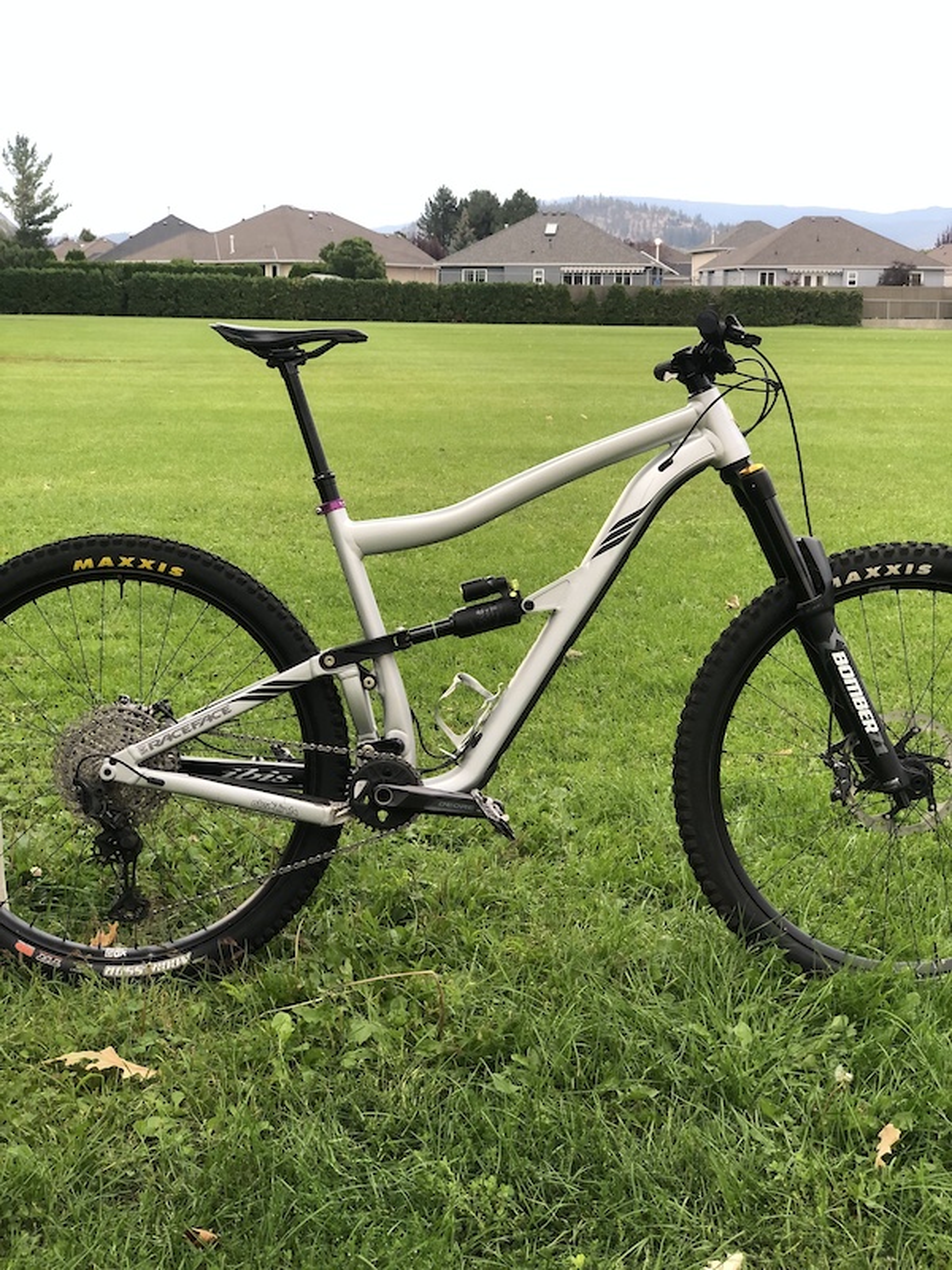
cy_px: 635
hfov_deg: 28.0
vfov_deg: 36.8
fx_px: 1907
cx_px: 476
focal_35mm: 52
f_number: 2.4
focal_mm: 6
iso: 50
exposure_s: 1/60
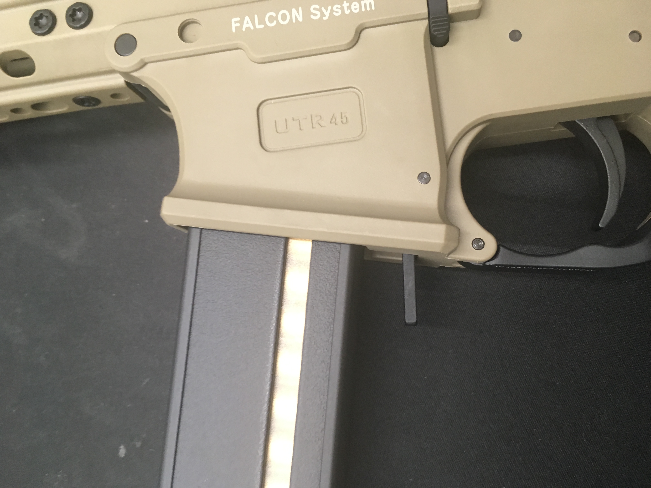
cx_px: 326
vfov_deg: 48.2
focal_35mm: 29
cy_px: 244
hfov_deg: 61.7
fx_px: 545
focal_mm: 4.15
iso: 125
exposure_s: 1/33
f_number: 2.2
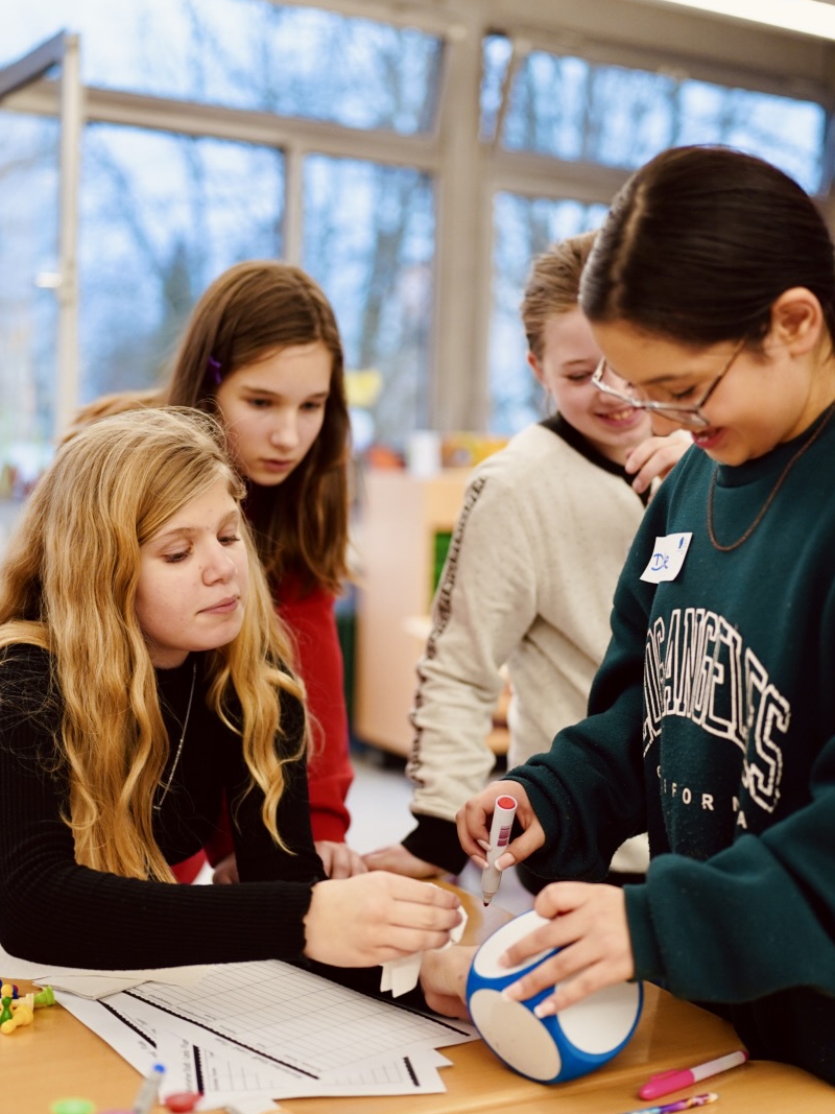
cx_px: 457
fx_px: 1641
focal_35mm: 51
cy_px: 558
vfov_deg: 37.5
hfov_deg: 28.5
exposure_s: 1/500
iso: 640
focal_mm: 35
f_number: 1.4
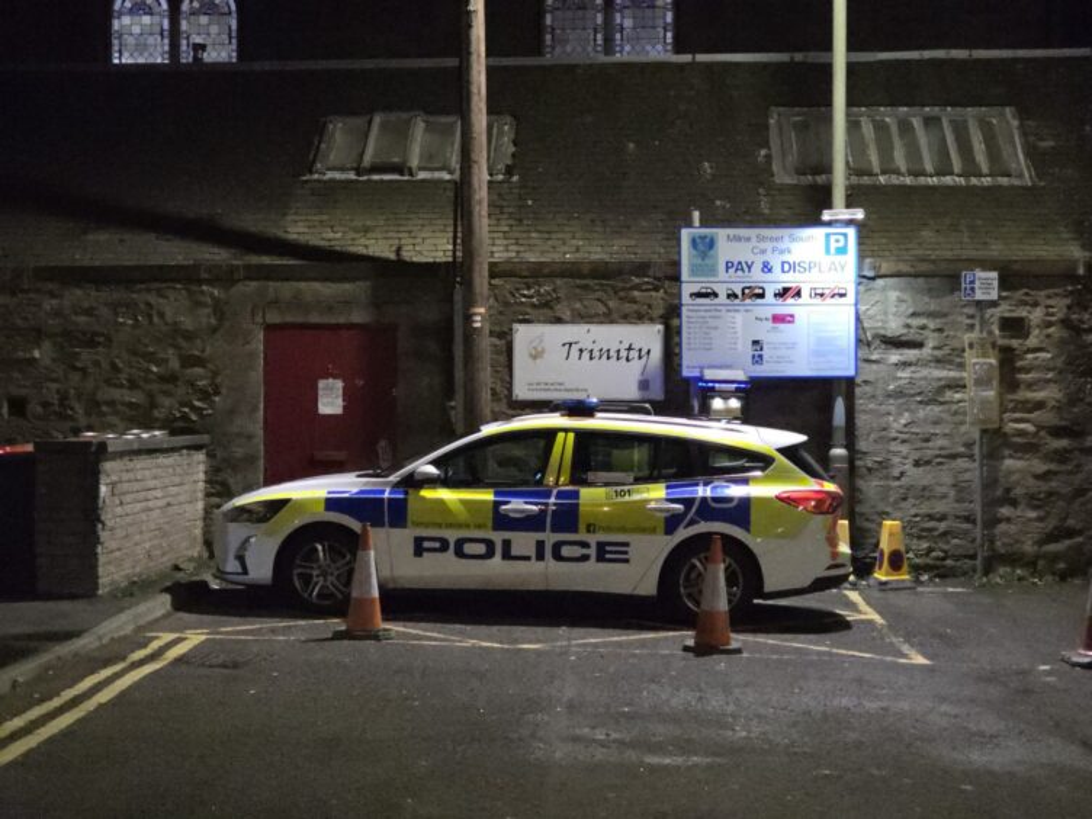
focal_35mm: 69
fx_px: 2177
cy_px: 410
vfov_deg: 21.3
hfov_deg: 28.2
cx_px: 546
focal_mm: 7.9
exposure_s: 1/33.3
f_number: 2.4
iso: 2000
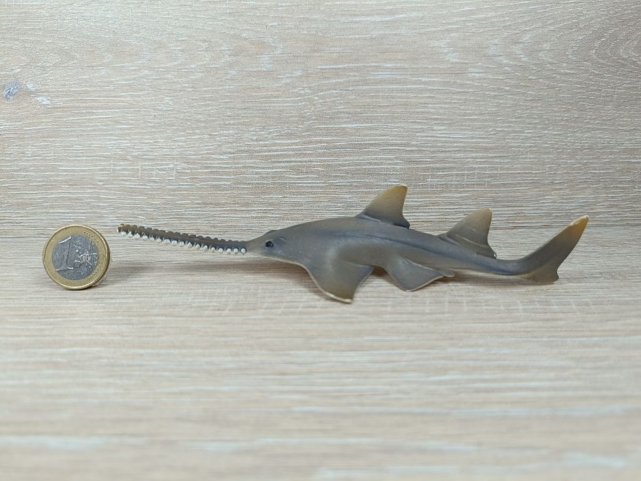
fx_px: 444
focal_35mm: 24
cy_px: 240
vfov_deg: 56.8
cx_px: 320
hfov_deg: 71.6
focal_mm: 5.59
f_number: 1.88
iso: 53
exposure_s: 1/233
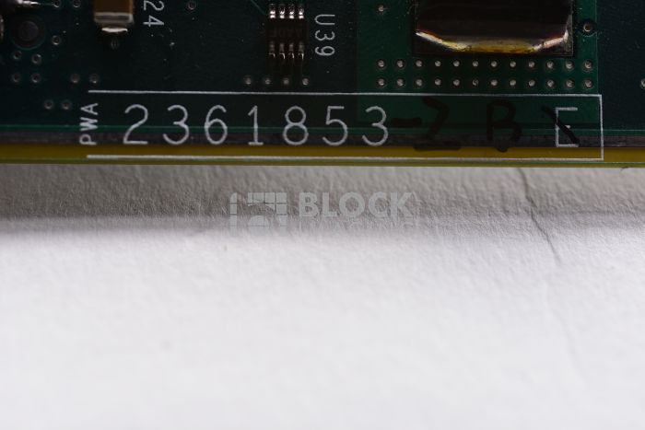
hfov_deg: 39.6
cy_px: 215
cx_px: 322
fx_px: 896
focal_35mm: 50
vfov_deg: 27.0
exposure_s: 1/125
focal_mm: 50
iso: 400
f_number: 7.1
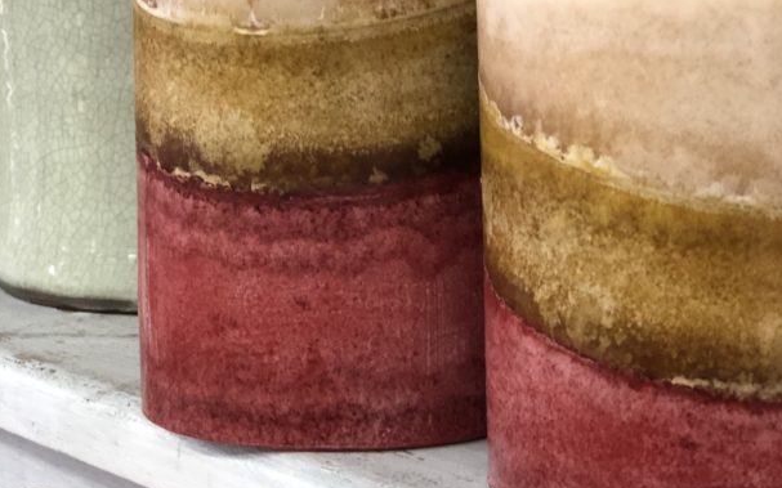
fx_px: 2173
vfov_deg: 12.8
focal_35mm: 102
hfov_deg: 20.4
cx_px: 486
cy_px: 121
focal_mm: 6.6
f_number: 2.8
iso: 160
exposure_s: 1/30
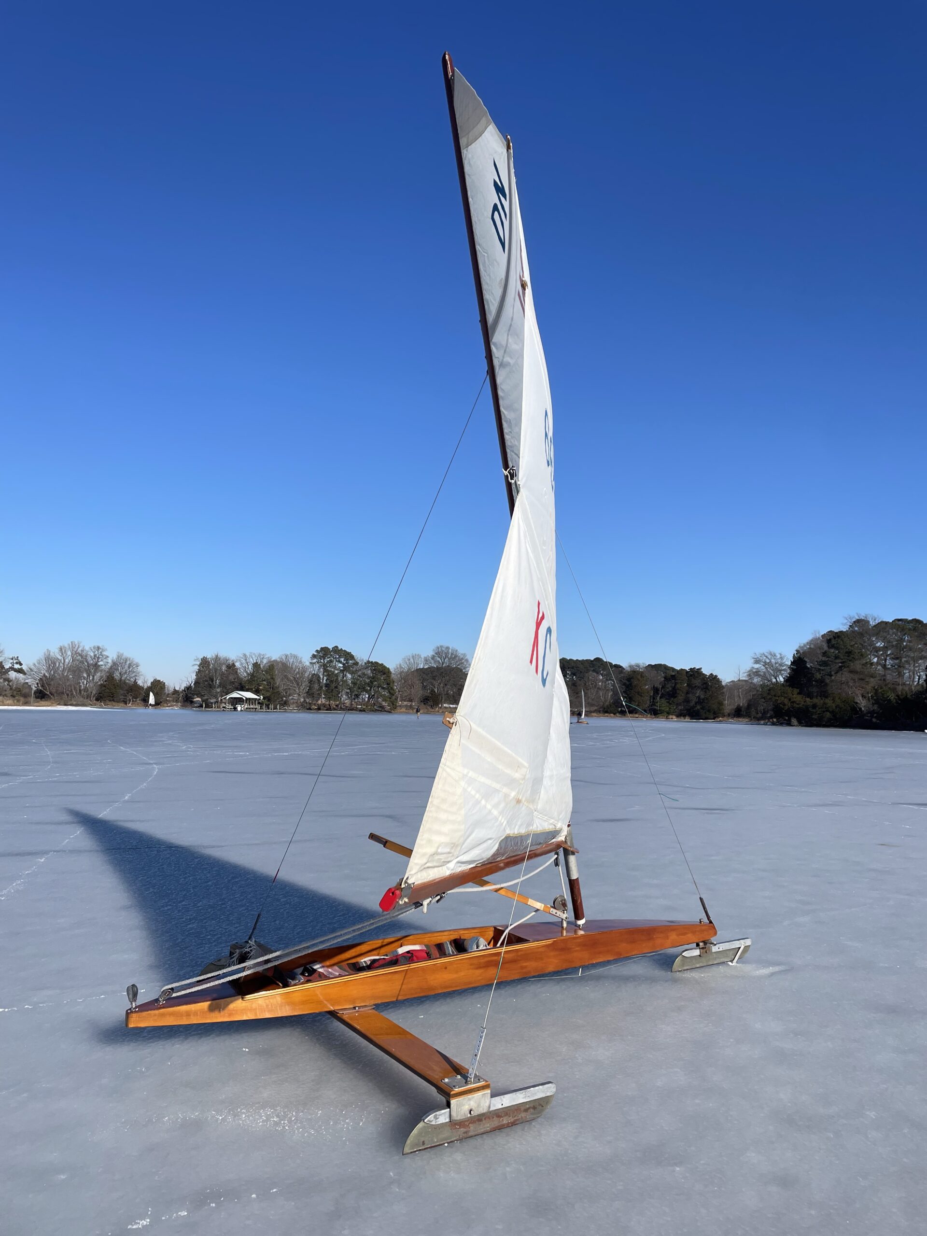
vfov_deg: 67.3
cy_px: 618
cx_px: 464
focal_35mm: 26
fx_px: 928
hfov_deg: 53.1
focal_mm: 4.2
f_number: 1.6
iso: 32
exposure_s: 1/6494
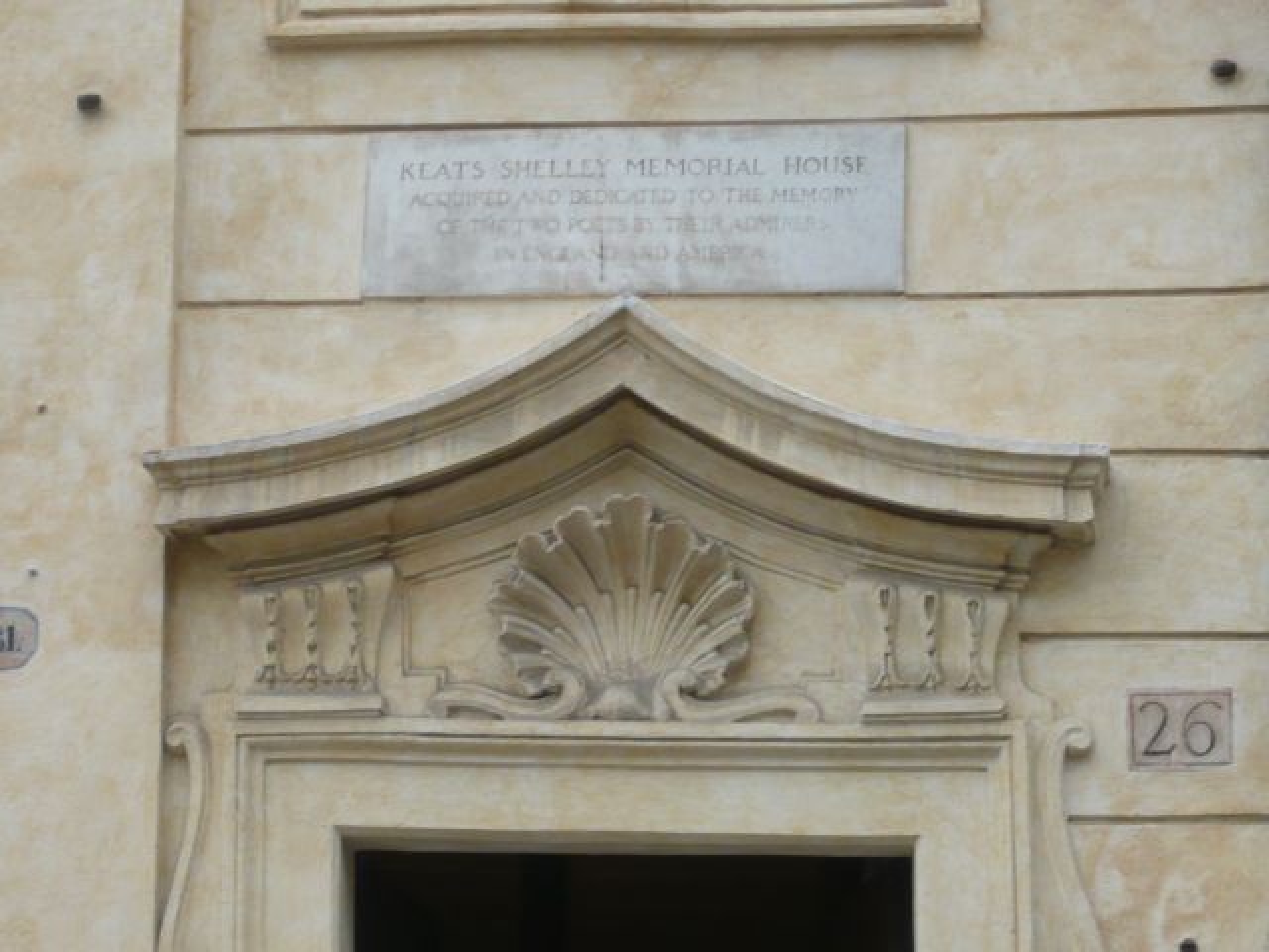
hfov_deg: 16.7
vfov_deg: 12.6
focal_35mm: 118
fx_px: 4326
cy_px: 476
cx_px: 634
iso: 200
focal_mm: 15.2
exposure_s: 1/80
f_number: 5.4
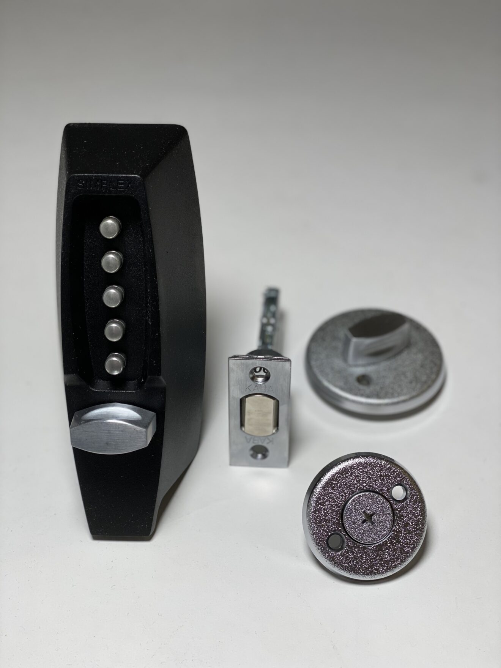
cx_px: 250
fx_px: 1003
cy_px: 334
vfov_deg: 36.8
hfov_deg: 28.0
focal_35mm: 52
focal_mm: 6
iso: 32
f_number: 2
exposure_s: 1/122
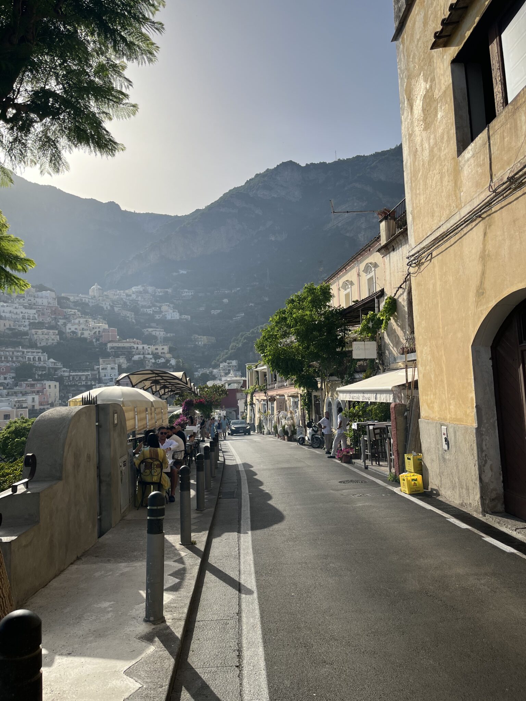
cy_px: 350
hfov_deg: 53.1
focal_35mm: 26
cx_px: 263
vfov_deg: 67.3
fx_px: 527
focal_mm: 5.1
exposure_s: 1/5319
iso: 50
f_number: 1.6
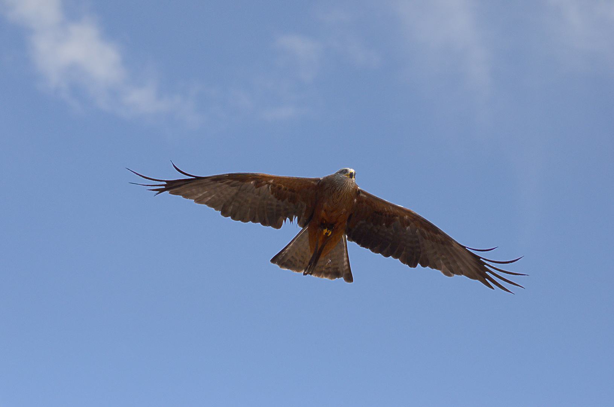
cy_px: 204
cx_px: 307
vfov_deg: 8.9
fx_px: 2604
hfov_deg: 13.4
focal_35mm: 153
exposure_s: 1/4000
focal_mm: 102
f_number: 5.6
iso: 1000
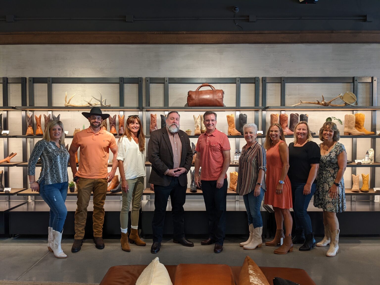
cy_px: 142
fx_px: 296
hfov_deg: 65.3
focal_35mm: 27
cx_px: 190
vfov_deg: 51.4
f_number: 1.73
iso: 72
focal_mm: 4.38
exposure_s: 1/24
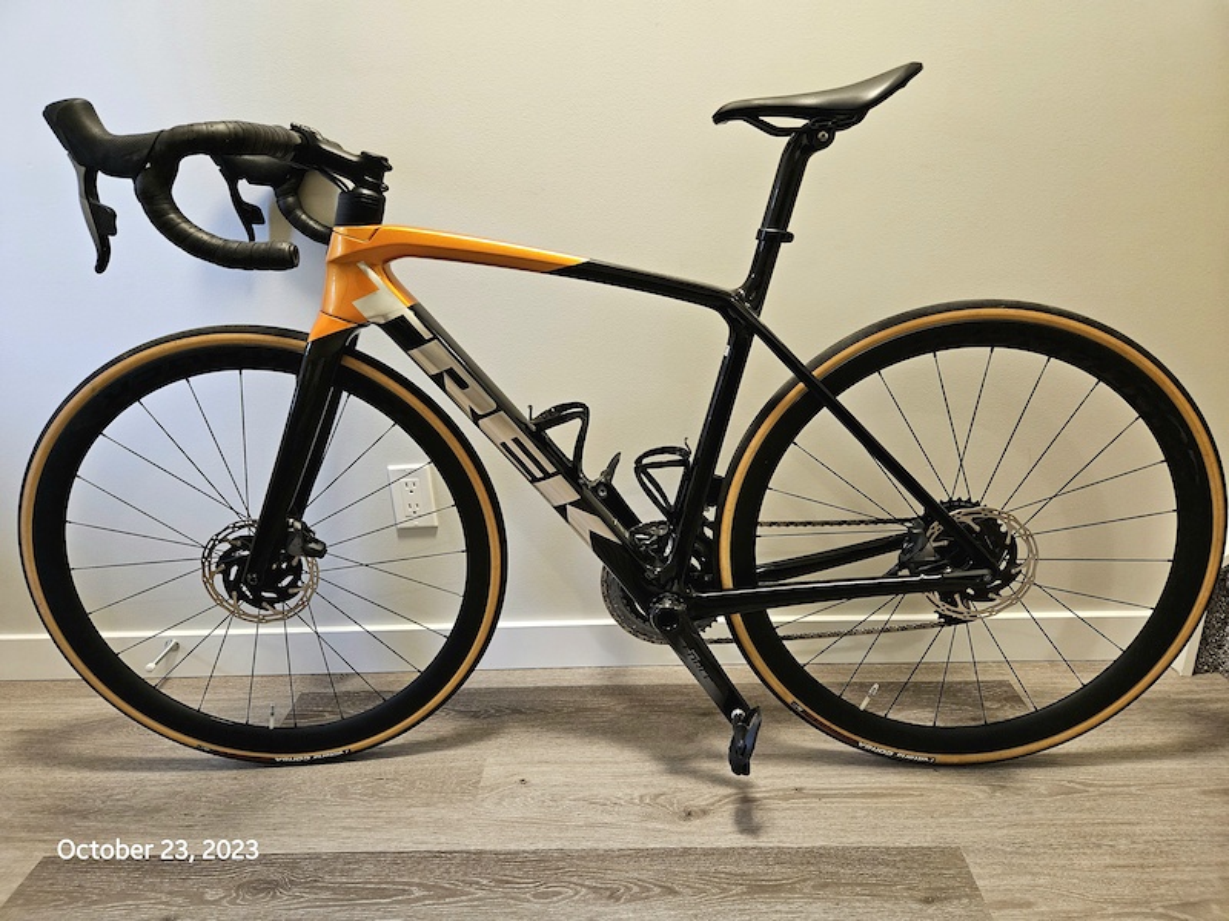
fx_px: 817
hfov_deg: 73.9
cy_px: 460
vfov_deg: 58.9
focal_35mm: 23
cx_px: 614
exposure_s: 1/60.2
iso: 640
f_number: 1.8
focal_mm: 5.4
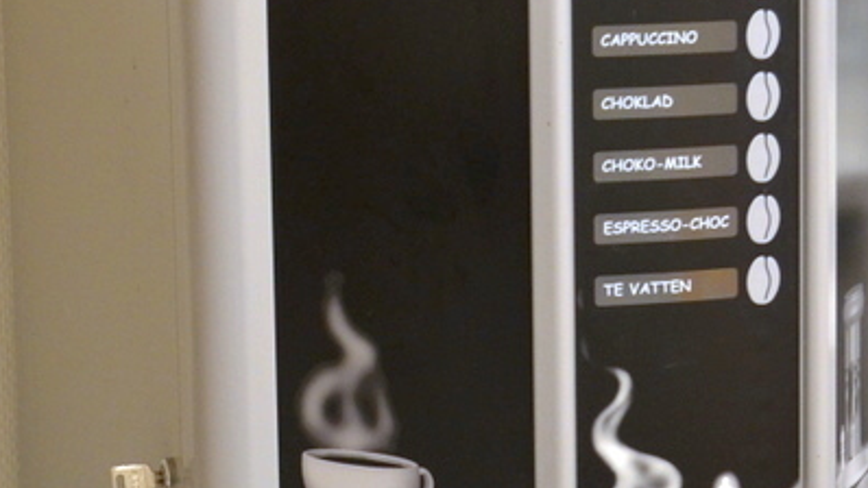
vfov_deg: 9.4
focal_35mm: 129
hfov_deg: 16.6
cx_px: 402
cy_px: 248
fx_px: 2969
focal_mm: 32
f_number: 4.8
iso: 900
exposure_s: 1/30
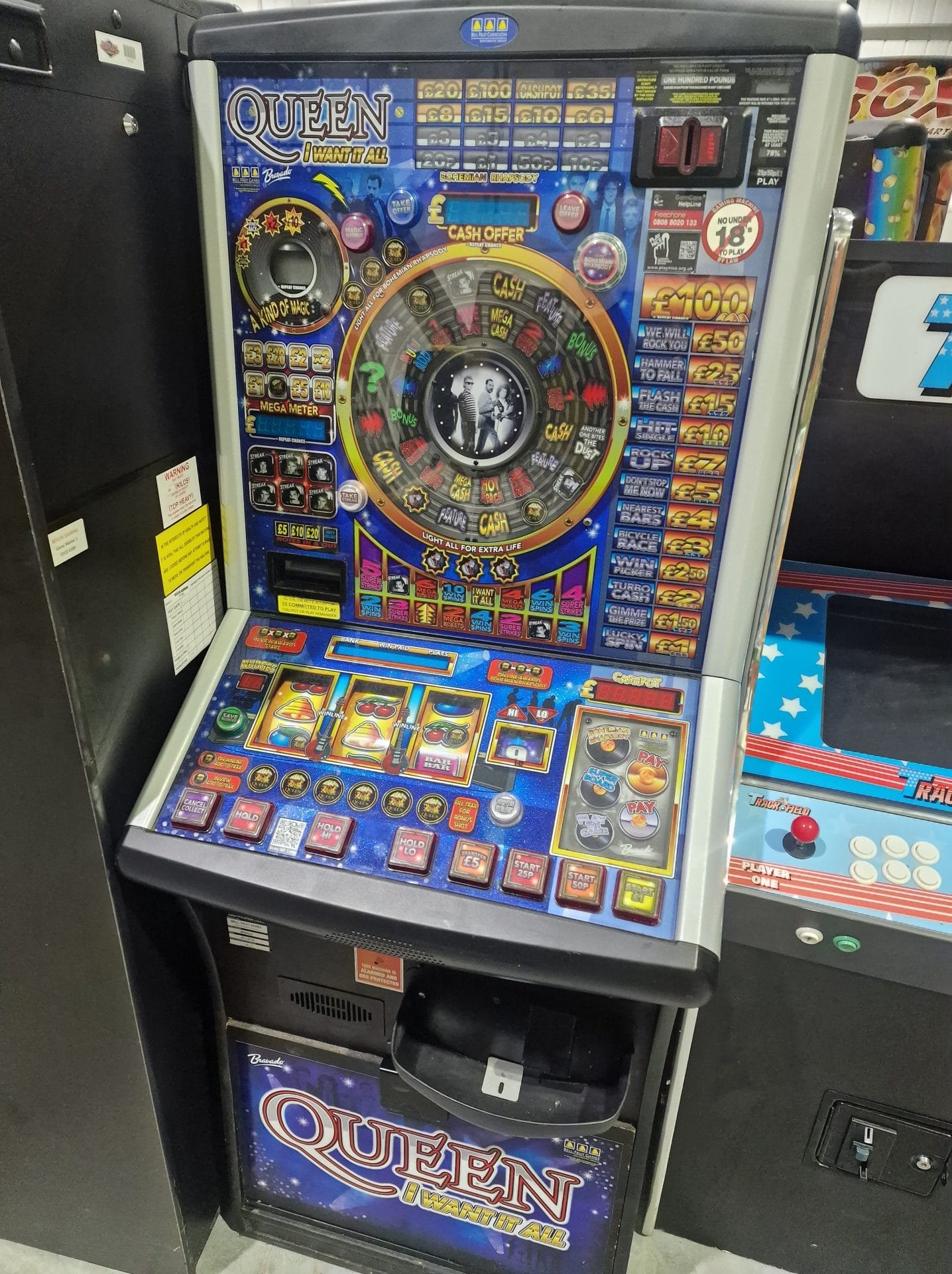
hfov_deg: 58.8
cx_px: 476
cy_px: 637
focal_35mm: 23
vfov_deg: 74.0
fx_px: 845
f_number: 1.8
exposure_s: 1/120
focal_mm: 6.4
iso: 800
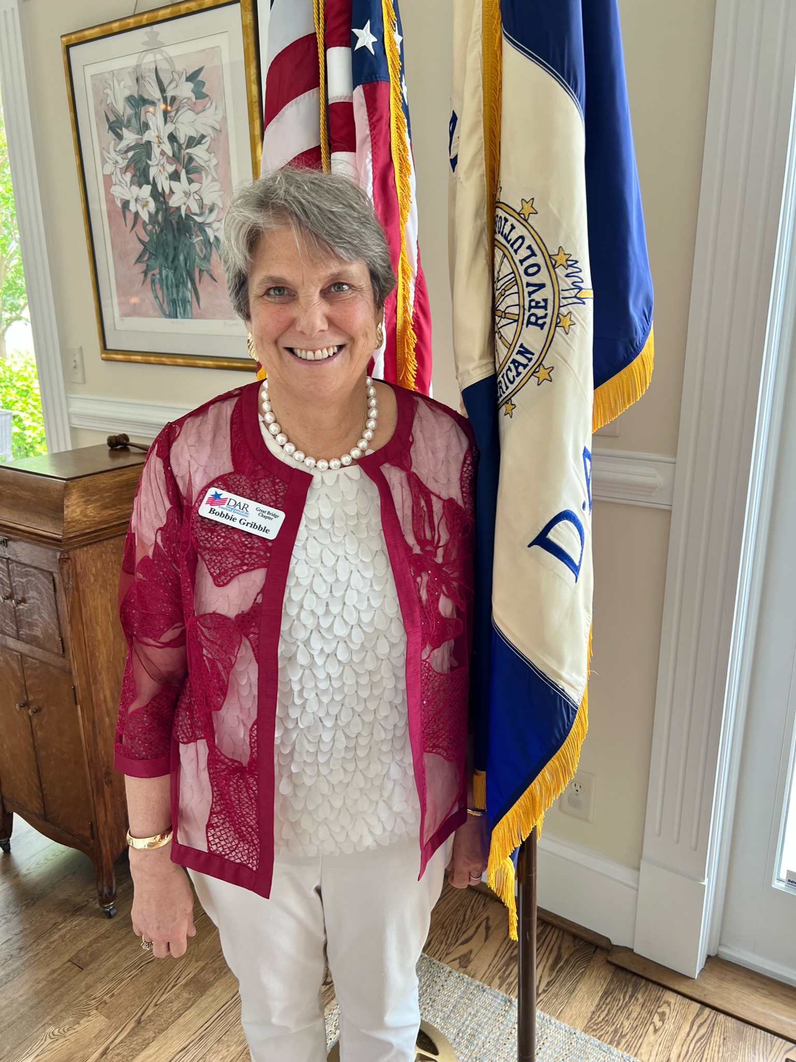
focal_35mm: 26
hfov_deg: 53.0
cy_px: 531
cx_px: 398
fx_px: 797
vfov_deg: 67.3
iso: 64
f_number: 1.5
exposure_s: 1/121
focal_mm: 5.7
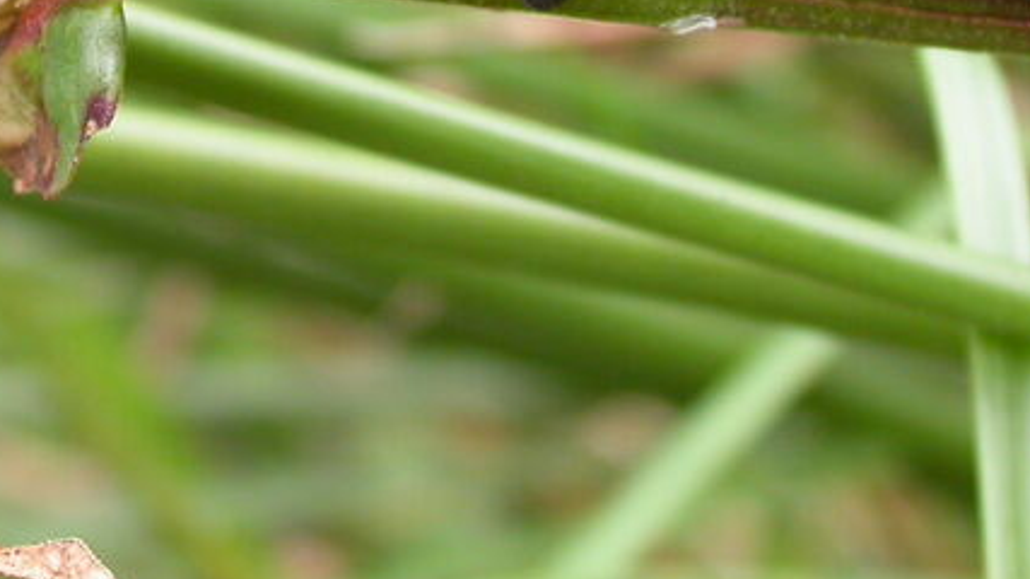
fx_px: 4478
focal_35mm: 164
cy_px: -25
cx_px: 210
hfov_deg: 13.1
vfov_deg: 7.4
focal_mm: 13.5
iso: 100
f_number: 3.2
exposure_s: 1/62.8
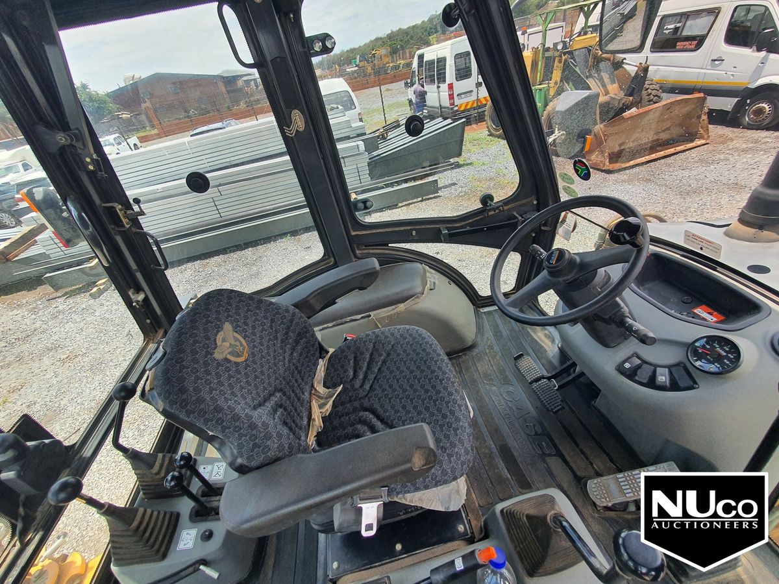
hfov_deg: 106.2
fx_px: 293
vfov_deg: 89.9
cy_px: 292
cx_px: 390
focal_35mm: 13
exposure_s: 1/246
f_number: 2.2
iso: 50
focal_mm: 1.8
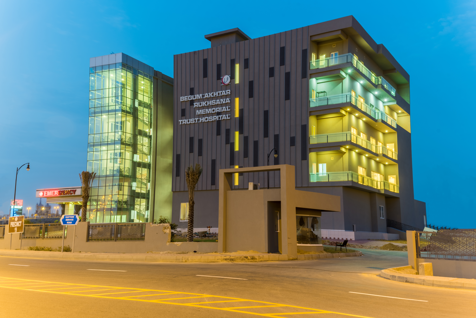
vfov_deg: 33.4
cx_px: 238
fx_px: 529
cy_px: 159
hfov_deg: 48.4
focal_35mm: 40
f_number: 9
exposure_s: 1.3
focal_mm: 40
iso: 100
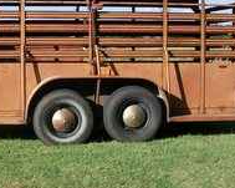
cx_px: 58
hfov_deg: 29.1
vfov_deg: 23.7
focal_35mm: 64
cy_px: 59
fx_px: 445
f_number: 2.7
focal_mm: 6
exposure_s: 1/640
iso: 64
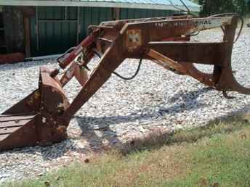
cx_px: 125
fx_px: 253
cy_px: 94
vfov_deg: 40.7
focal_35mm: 35
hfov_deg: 52.6
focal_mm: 6.3
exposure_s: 1/640
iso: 80
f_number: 3
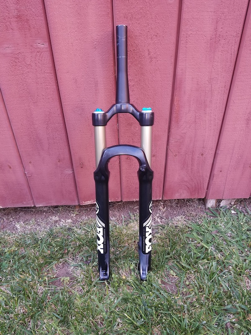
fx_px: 251
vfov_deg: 67.3
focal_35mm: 26
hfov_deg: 53.1
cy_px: 168
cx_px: 126
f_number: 1.7
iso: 80
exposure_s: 1/60
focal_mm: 4.2
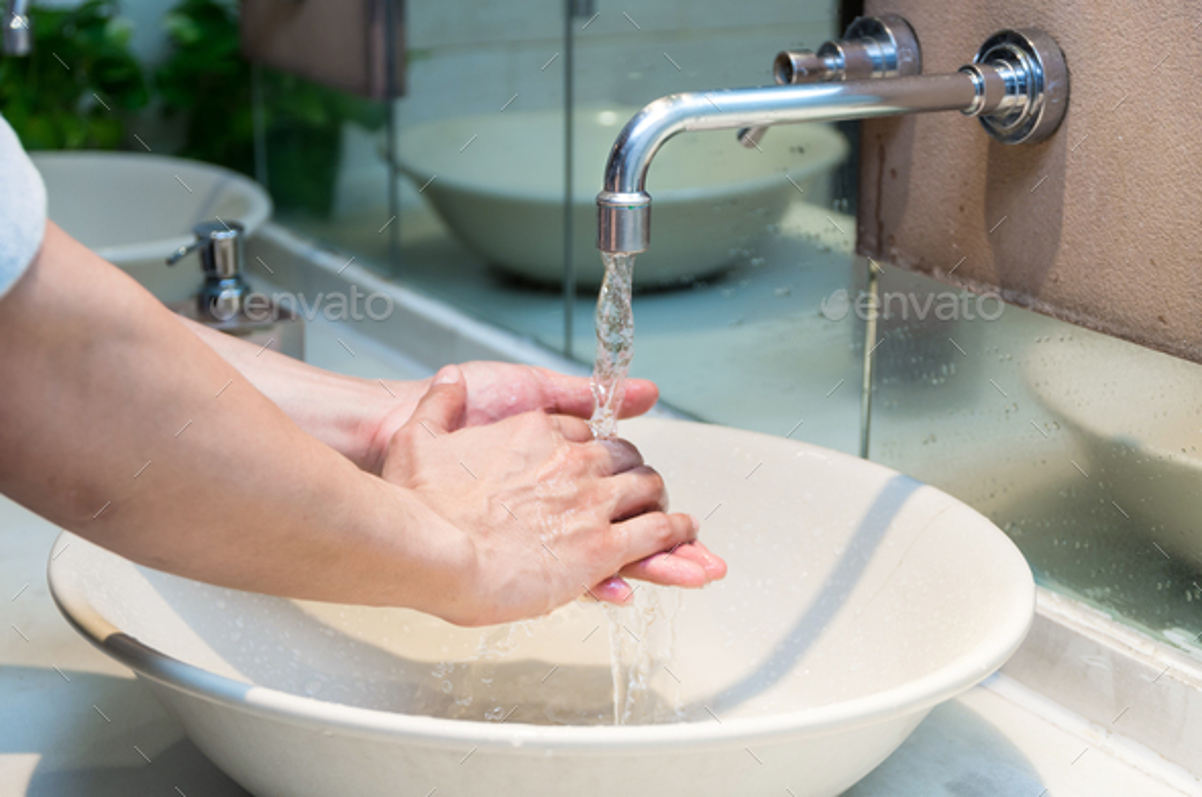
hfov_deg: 30.1
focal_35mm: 67
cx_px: 601
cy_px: 398
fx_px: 2233
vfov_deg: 20.2
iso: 200
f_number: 4
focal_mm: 45
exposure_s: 1/20
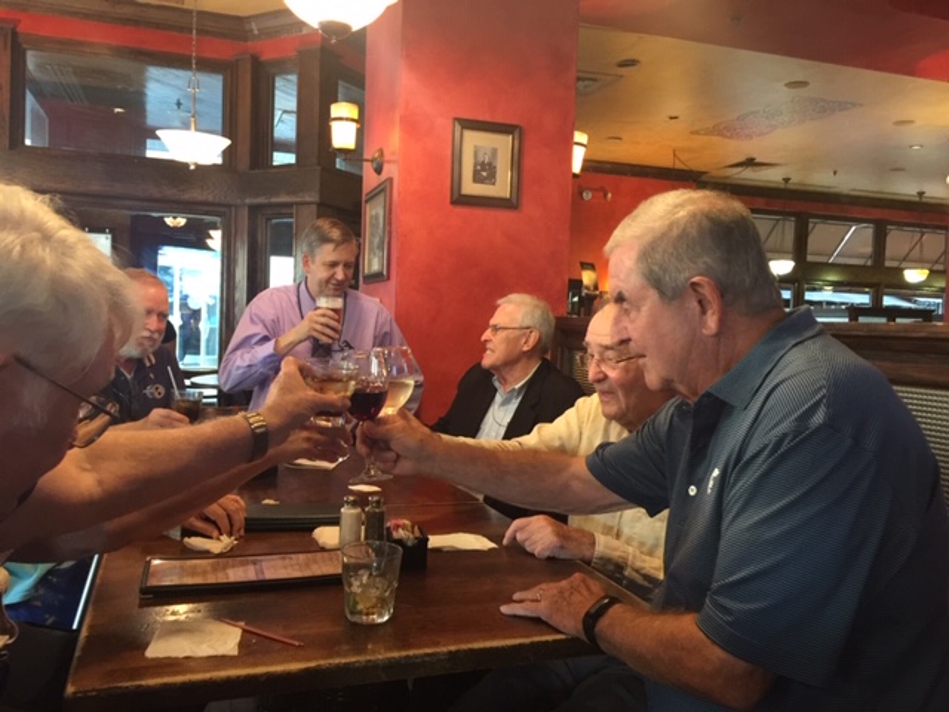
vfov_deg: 48.2
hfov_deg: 61.7
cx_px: 474
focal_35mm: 29
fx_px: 795
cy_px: 356
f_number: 2.2
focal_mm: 4.15
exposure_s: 1/10
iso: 125
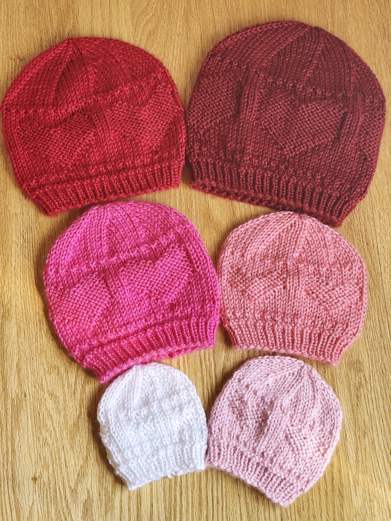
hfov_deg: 30.3
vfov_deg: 39.7
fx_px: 723
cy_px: 260
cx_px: 196
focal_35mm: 48
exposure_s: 1/156
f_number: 1.78
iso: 64
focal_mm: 6.76
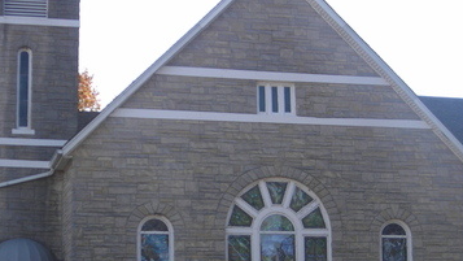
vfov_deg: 14.3
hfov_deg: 25.2
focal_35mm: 84
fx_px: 1031
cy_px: 218
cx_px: 156
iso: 50
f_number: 3.6
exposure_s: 1/204
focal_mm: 9.1
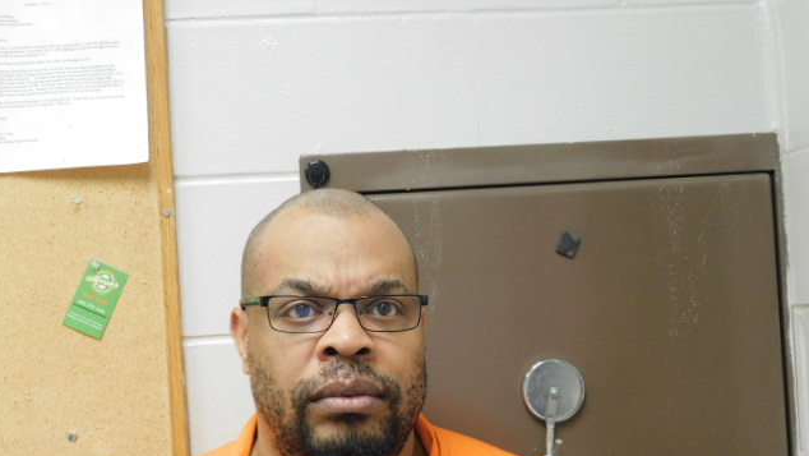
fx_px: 944
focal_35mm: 44
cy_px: 305
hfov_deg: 46.4
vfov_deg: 27.0
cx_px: 402
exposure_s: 1/20
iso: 400
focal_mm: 7.1
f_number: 3.6
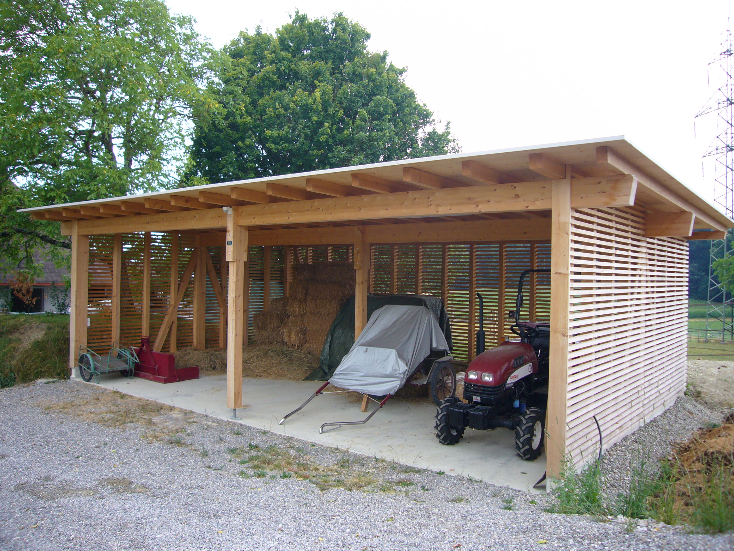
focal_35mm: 28
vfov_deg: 49.7
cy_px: 276
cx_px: 367
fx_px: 594
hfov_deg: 63.4
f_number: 2.8
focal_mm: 4.6
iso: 80
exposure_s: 1/200
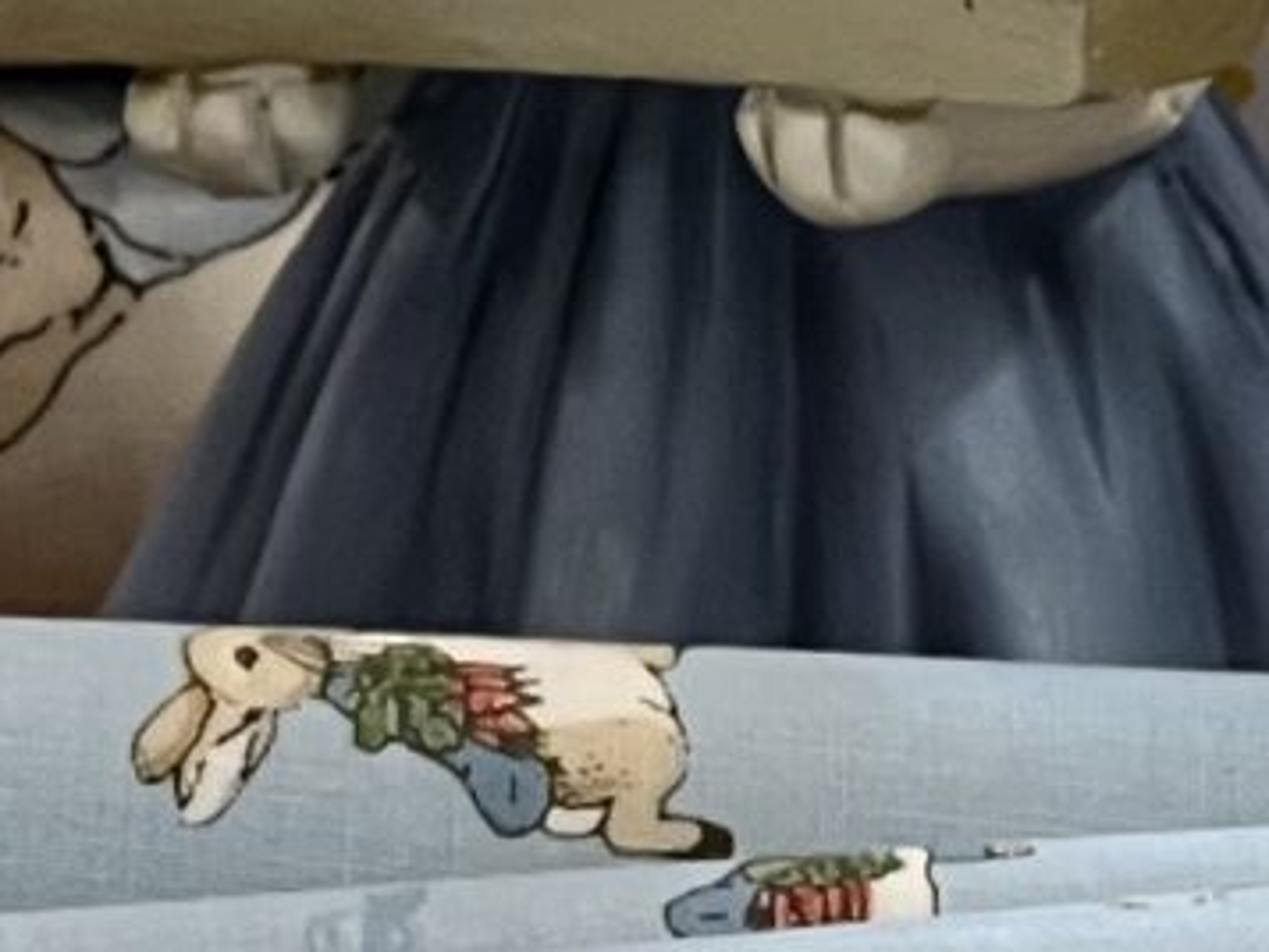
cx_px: 1838
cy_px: 1183
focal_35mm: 552
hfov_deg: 3.6
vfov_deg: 2.7
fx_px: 20243
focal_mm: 9
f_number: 2.8
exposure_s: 1/50
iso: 160
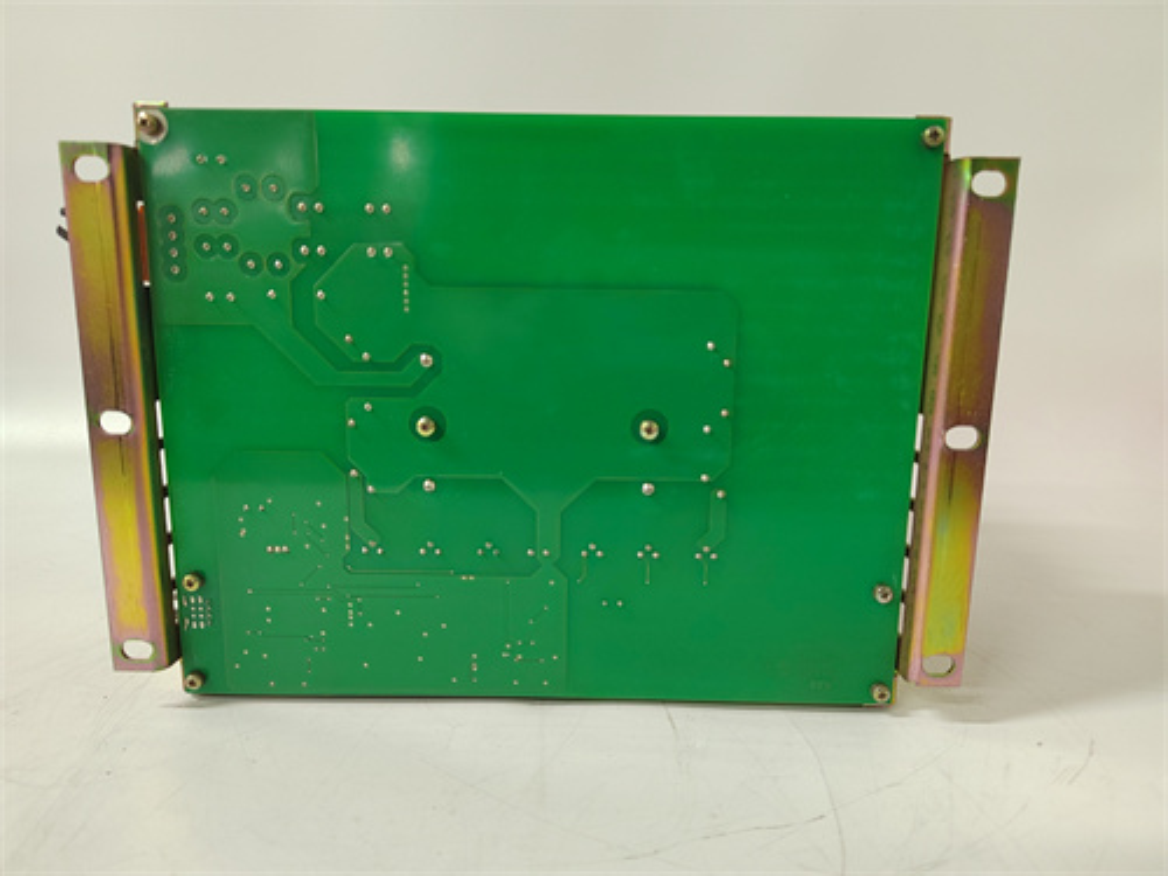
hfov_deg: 73.9
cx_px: 584
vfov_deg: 58.9
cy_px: 438
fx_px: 776
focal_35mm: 23
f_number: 1.9
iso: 1484
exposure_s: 1/50
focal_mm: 5.52
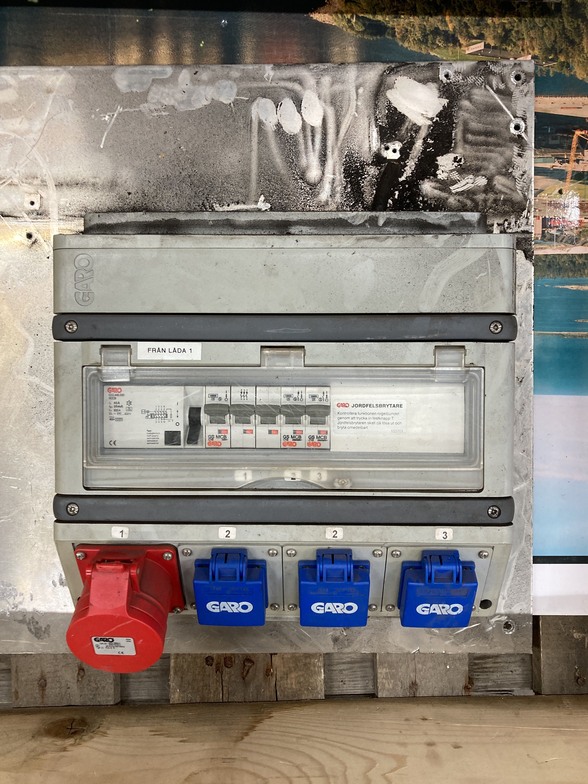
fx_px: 657
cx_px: 291
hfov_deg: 48.2
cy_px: 404
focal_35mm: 29
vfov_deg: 61.6
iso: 80
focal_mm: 3.99
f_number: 1.8
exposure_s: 1/80
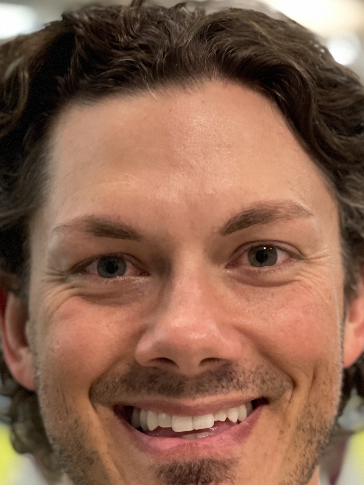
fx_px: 1542
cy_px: 320
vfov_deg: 17.8
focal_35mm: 110
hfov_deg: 13.5
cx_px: 177
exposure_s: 1/40
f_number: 2
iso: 400
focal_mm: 6
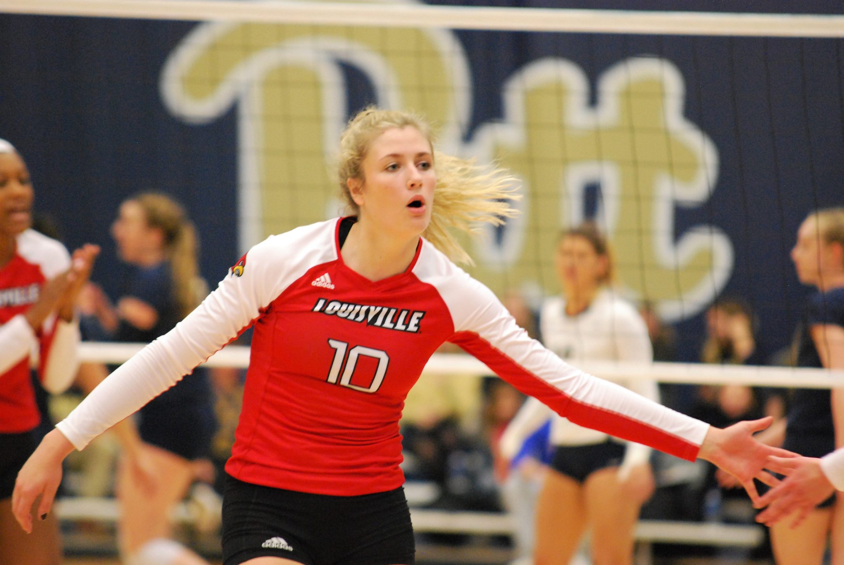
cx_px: 422
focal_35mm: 300
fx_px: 7042
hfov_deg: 6.9
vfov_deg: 4.6
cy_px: 282
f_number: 2.8
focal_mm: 200
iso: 1600
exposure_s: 1/160
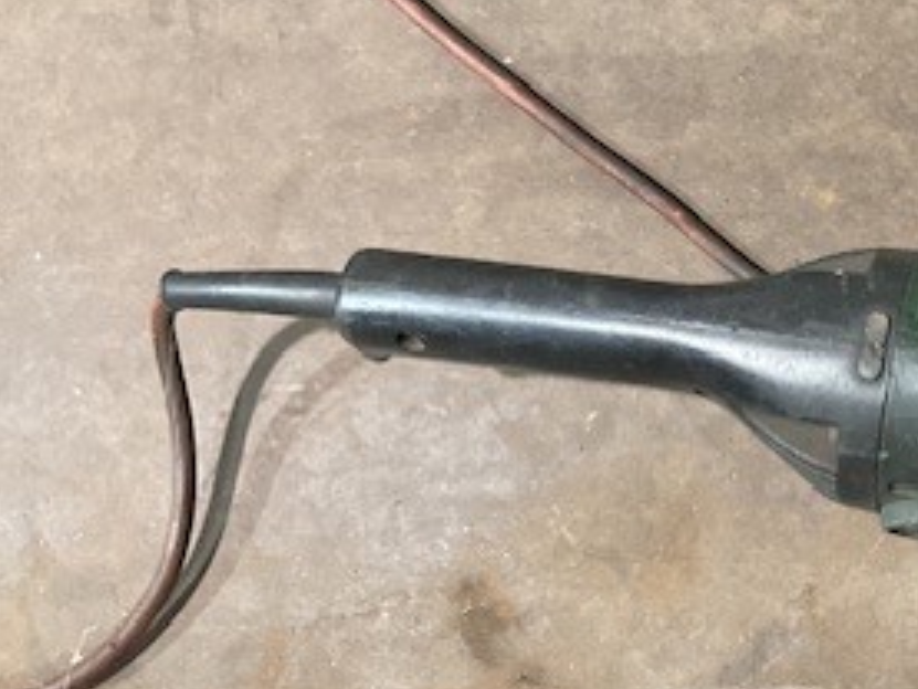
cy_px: 354
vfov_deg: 21.9
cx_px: 1001
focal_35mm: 67
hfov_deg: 26.7
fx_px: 1778
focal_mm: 3
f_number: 1.8
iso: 250
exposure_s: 1/50
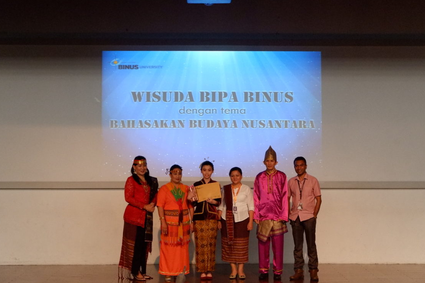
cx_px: 212
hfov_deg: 25.1
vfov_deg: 16.9
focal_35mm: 81
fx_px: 956
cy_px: 133
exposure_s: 1/140
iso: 6400
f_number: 5.6
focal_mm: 50
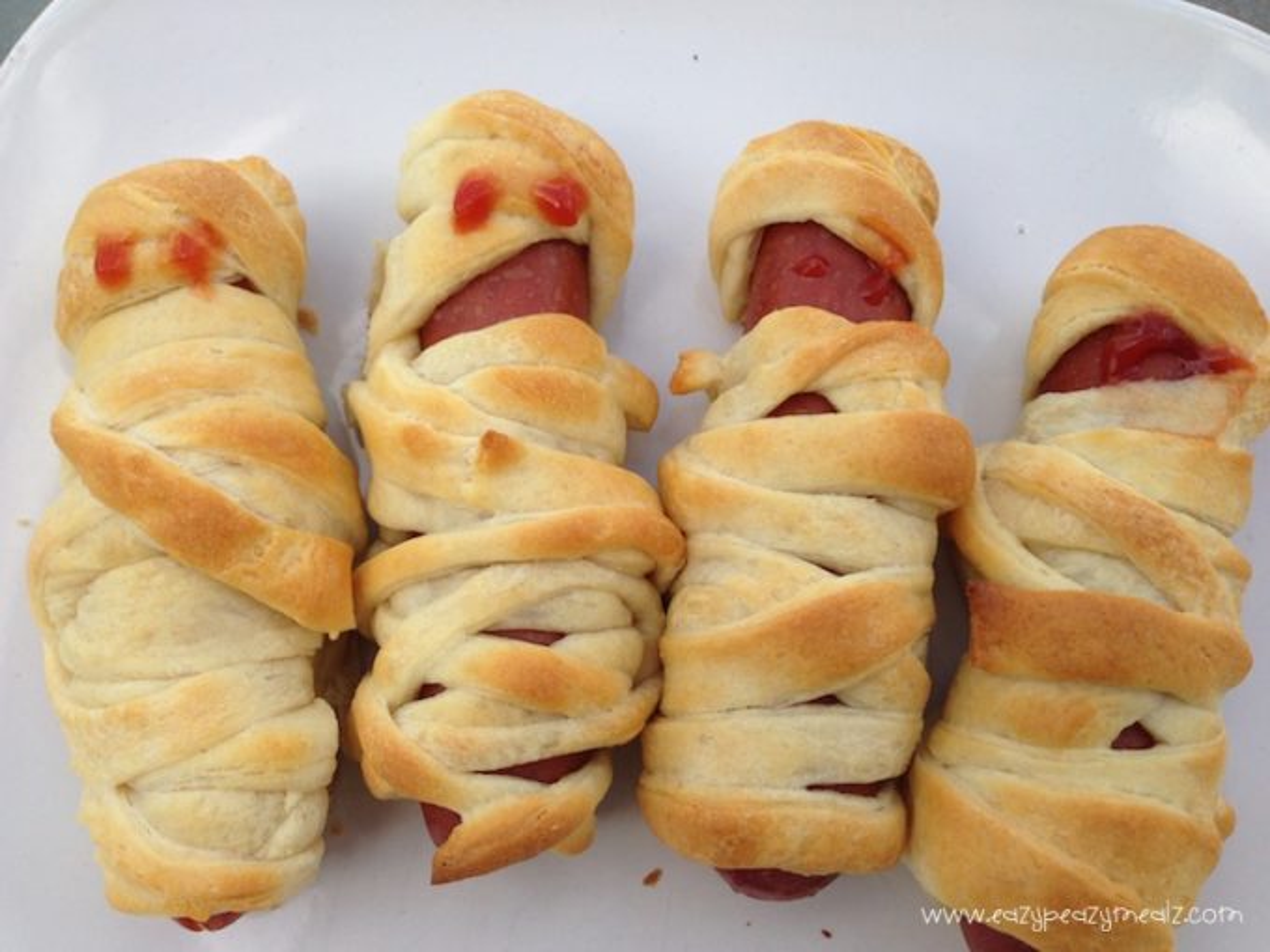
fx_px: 1211
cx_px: 635
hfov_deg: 55.4
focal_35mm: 33
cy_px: 476
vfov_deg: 42.9
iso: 50
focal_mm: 4.13
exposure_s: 1/531
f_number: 2.4
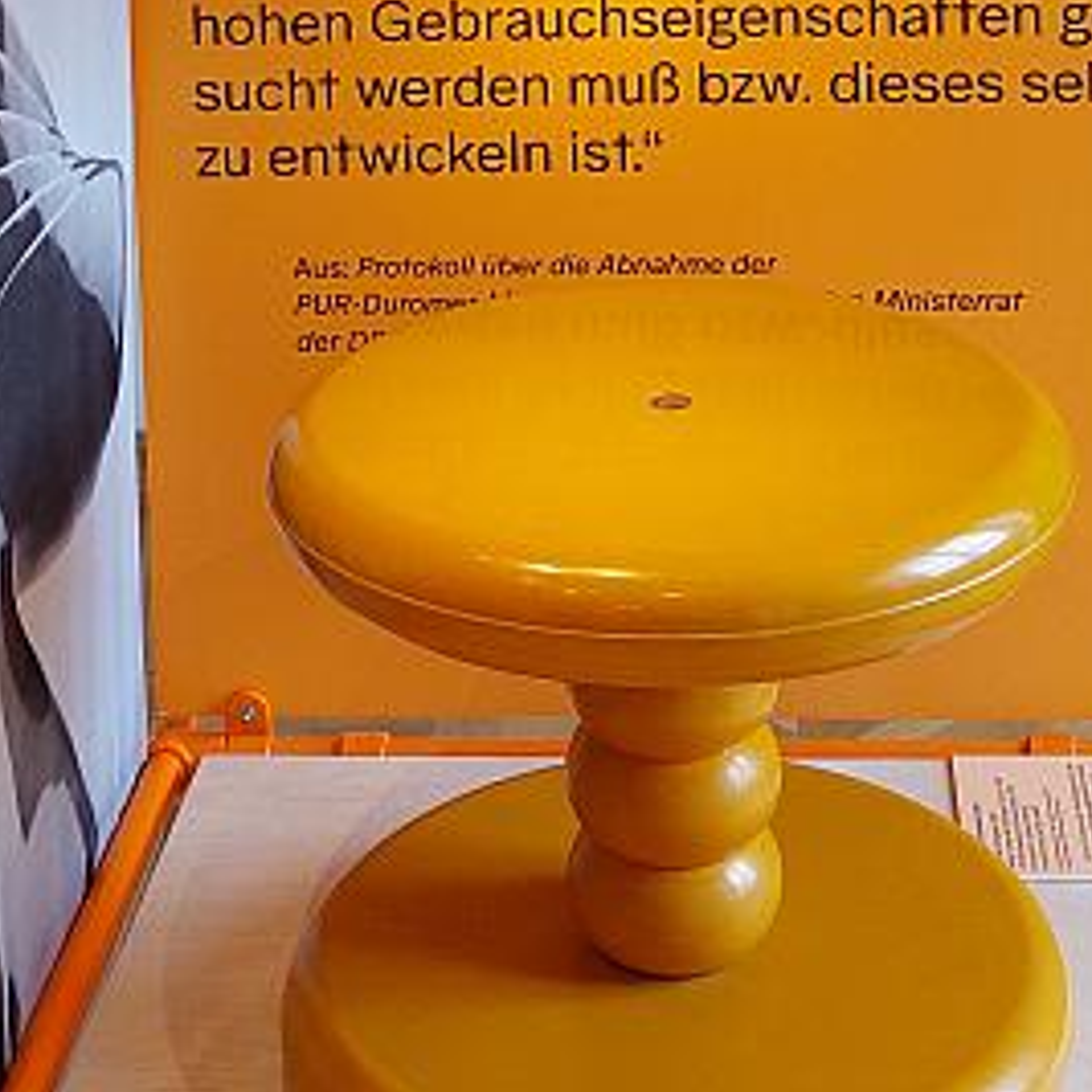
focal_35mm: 74
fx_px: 2641
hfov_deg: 23.3
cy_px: -333
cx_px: 618
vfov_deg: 21.2
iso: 125
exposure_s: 1/100
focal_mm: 5.23
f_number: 1.8
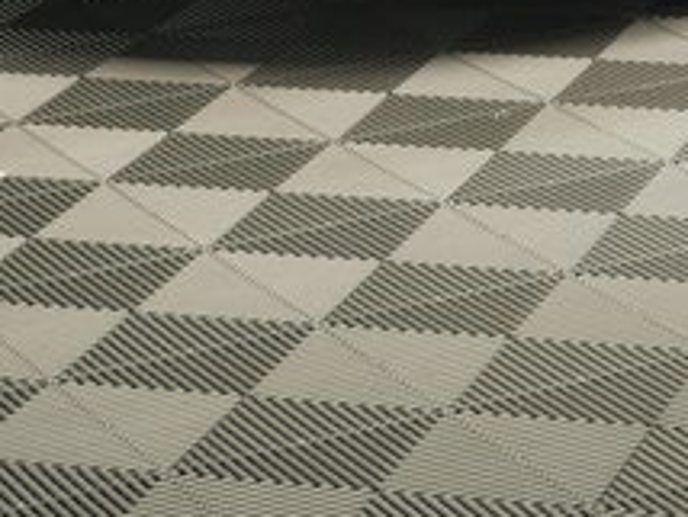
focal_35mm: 191
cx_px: 720
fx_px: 3800
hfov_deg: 10.2
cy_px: -665
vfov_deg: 7.4
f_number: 4.1
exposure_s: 1/200
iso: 200
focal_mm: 20
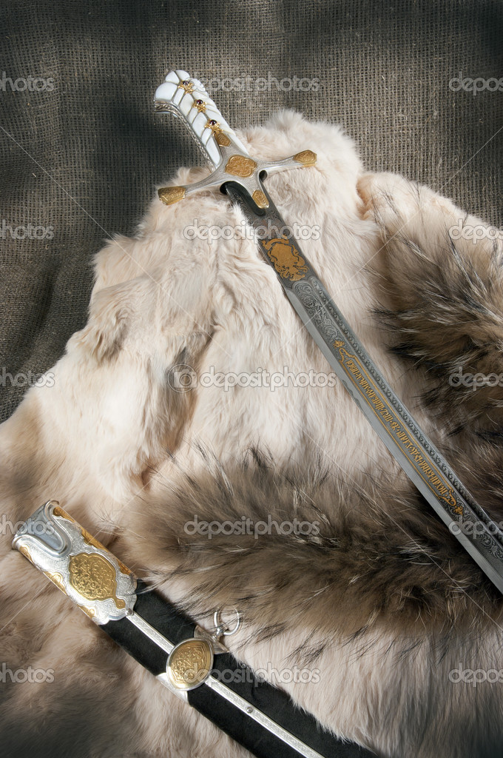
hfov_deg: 30.8
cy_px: 379
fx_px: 914
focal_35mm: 44
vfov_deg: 45.0
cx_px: 252
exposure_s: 1/80
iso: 100
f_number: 20
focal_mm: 29
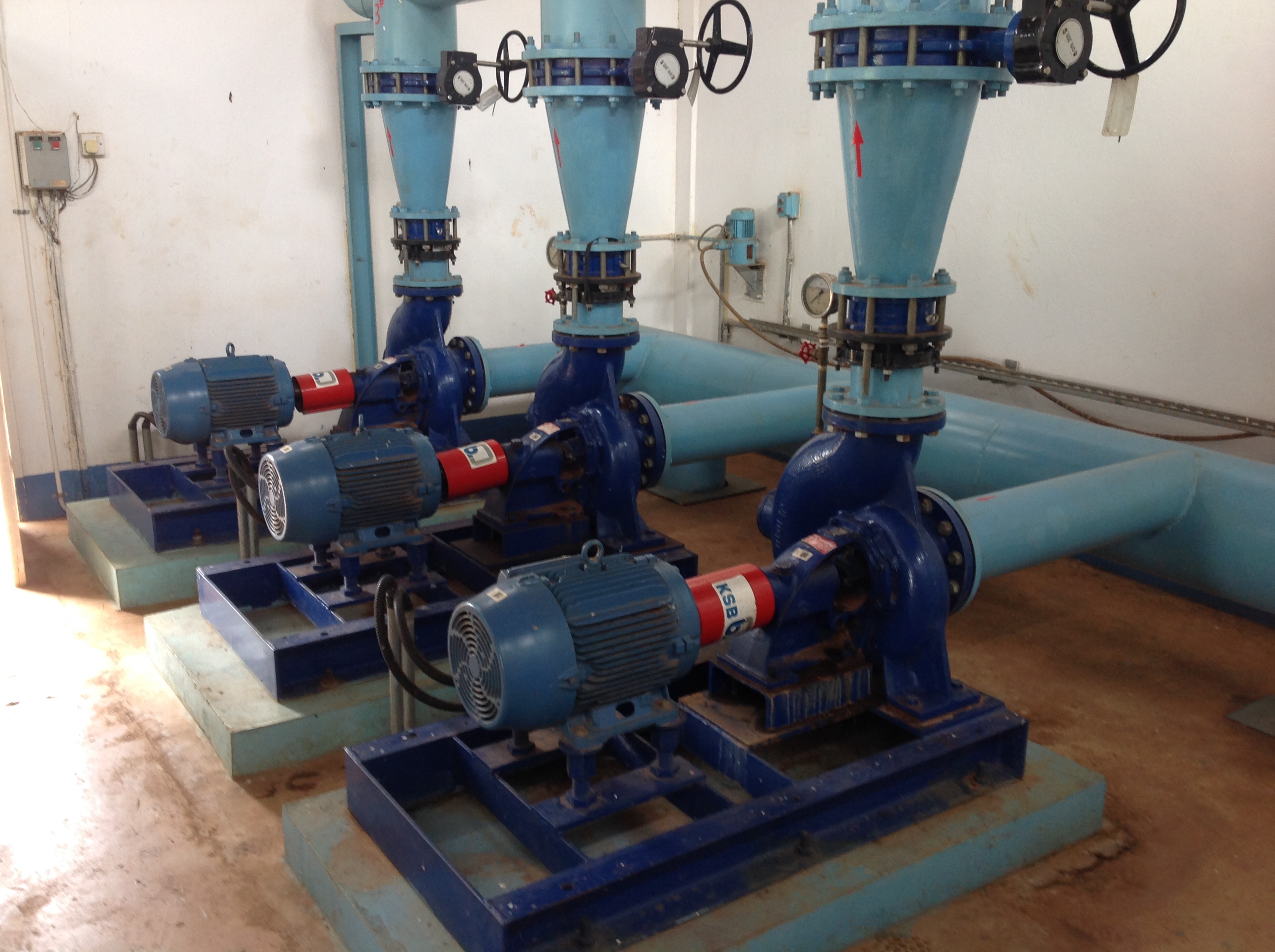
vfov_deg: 40.6
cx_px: 638
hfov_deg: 52.7
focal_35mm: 35
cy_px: 476
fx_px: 1287
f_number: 2.4
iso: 64
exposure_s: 1/15
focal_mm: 4.28
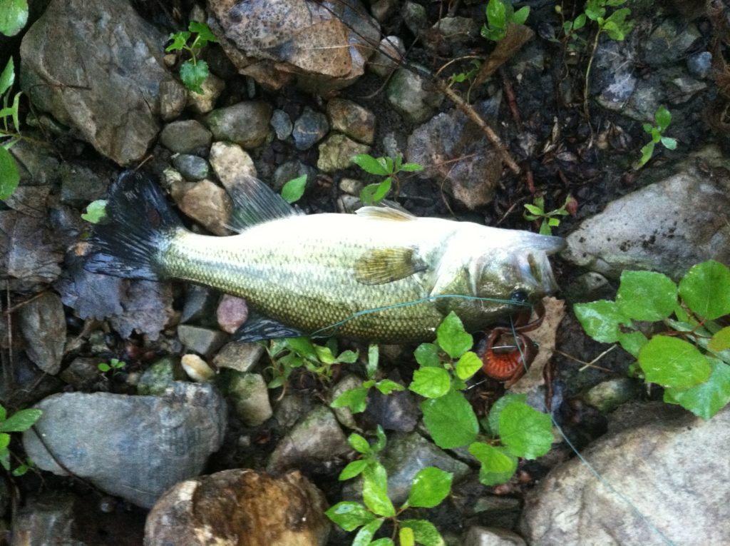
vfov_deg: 40.6
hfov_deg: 52.7
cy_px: 273
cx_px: 365
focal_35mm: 35
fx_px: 737
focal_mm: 3.85
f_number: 2.8
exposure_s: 1/15
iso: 500
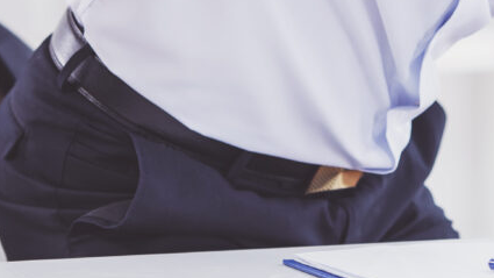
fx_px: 5750
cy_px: -193
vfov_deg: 2.8
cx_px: 382
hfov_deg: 4.9
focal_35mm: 439
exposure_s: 1/320
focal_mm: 135
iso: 320
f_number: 2.8
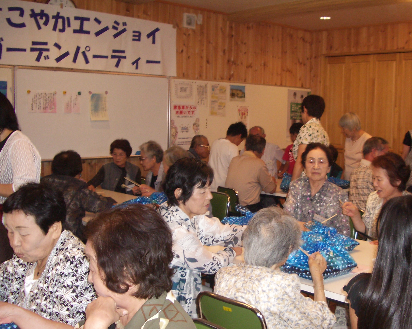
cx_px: 250
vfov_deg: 34.9
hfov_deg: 42.7
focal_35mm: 43
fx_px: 524
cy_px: 184
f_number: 2.6
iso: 200
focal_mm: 5.8
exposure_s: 1/60
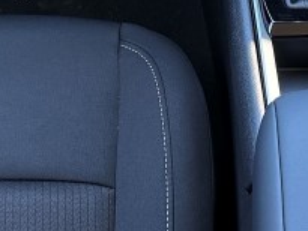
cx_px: 300
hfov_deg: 16.1
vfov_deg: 12.0
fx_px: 1068
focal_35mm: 120
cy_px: -78
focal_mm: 6.86
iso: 160
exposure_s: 1/121
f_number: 1.78
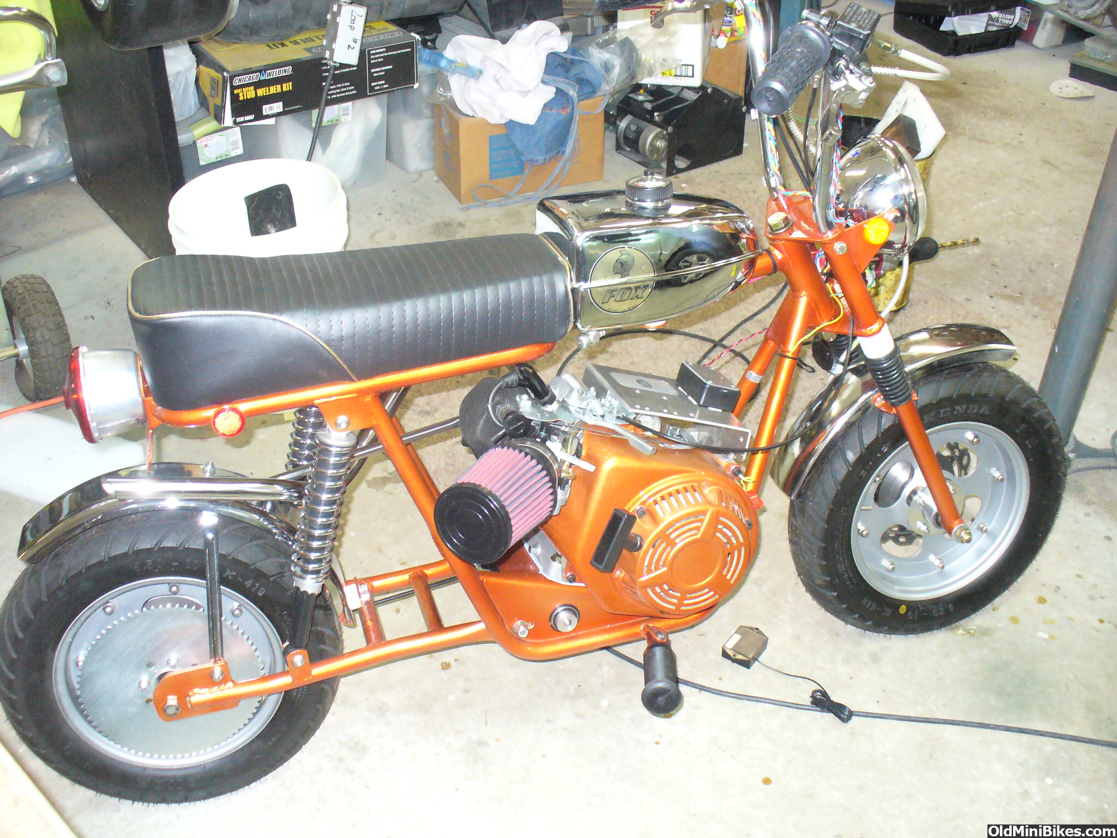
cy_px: 419
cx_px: 558
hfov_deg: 50.1
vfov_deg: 38.7
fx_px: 1194
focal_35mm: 37
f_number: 2.8
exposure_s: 1/30
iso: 400
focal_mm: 6.1
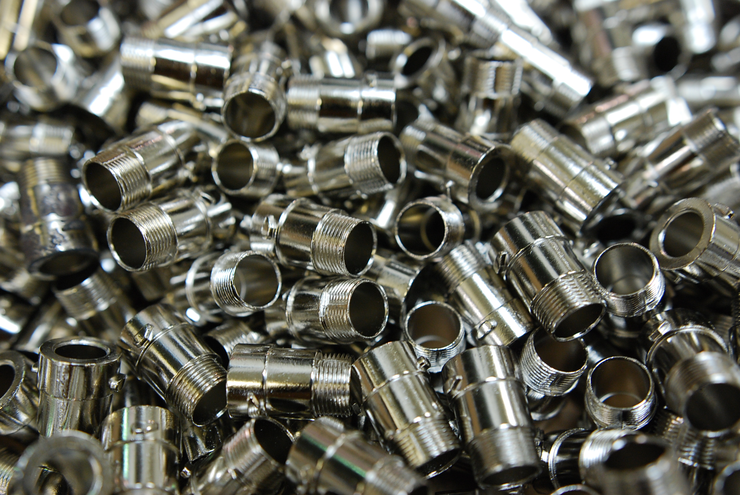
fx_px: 772
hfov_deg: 51.2
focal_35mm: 38
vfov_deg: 35.6
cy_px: 248
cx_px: 370
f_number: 2.8
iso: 400
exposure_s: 1/60
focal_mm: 25
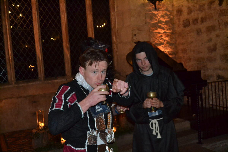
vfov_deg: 31.9
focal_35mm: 42
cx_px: 114
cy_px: 76
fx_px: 266
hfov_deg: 46.4
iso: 3200
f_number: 4.5
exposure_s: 1/60
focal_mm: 28
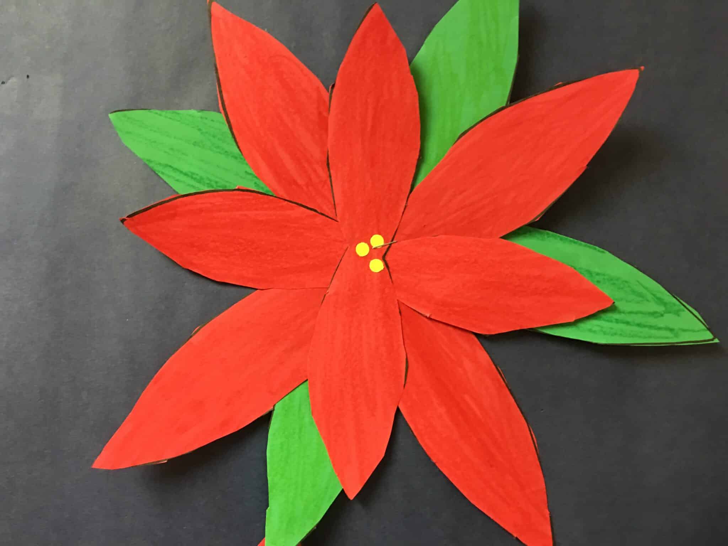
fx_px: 610
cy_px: 273
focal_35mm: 29
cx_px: 364
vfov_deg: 48.2
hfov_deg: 61.7
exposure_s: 1/4
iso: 100
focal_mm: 4.15
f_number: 2.2
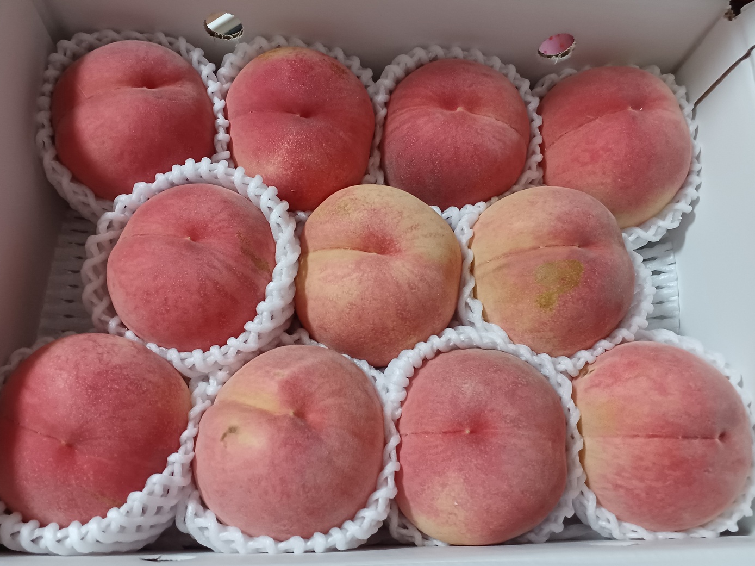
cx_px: 375
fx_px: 611
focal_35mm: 28
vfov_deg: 49.7
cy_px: 285
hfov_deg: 63.5
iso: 320
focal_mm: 3.58
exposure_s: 1/33.3
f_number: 1.9
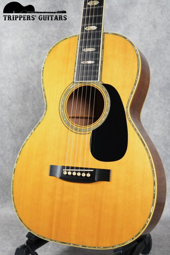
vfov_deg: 39.6
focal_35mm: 50
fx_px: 354
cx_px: 85
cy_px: 128
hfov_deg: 27.0
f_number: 6.3
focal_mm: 50
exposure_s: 1/6
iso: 320
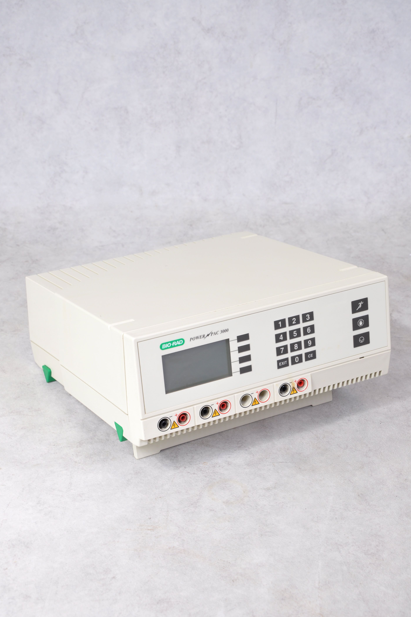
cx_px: 207
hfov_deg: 21.2
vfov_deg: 31.4
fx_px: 1096
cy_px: 305
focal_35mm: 64
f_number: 9
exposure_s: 1/10
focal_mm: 42
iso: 200
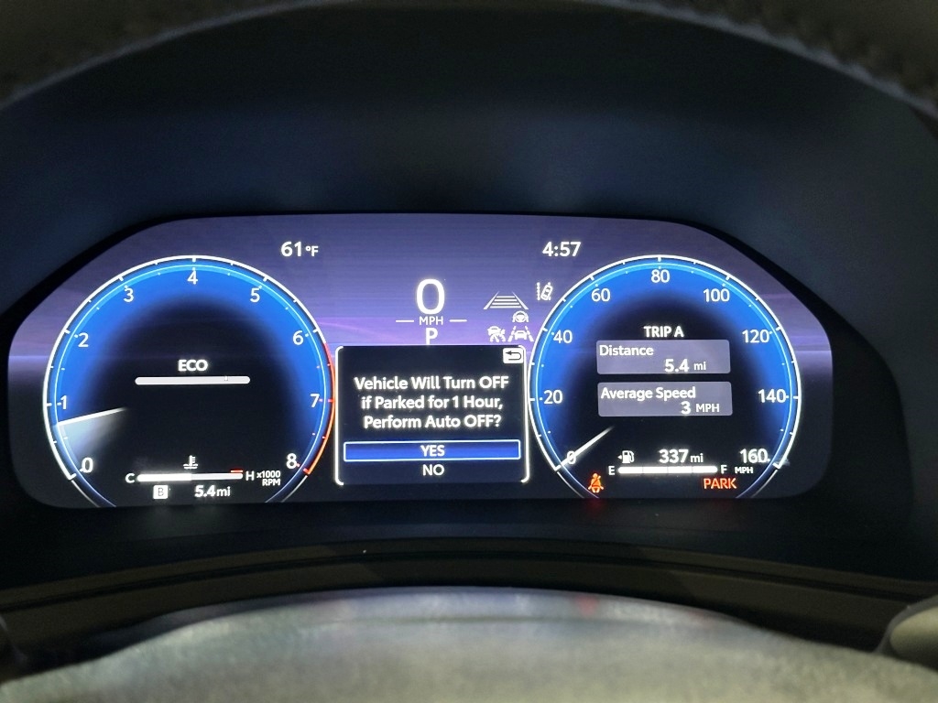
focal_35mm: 48
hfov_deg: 39.7
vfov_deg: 30.3
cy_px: 352
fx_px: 1301
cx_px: 469
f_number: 1.78
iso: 500
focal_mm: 6.86
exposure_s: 1/30
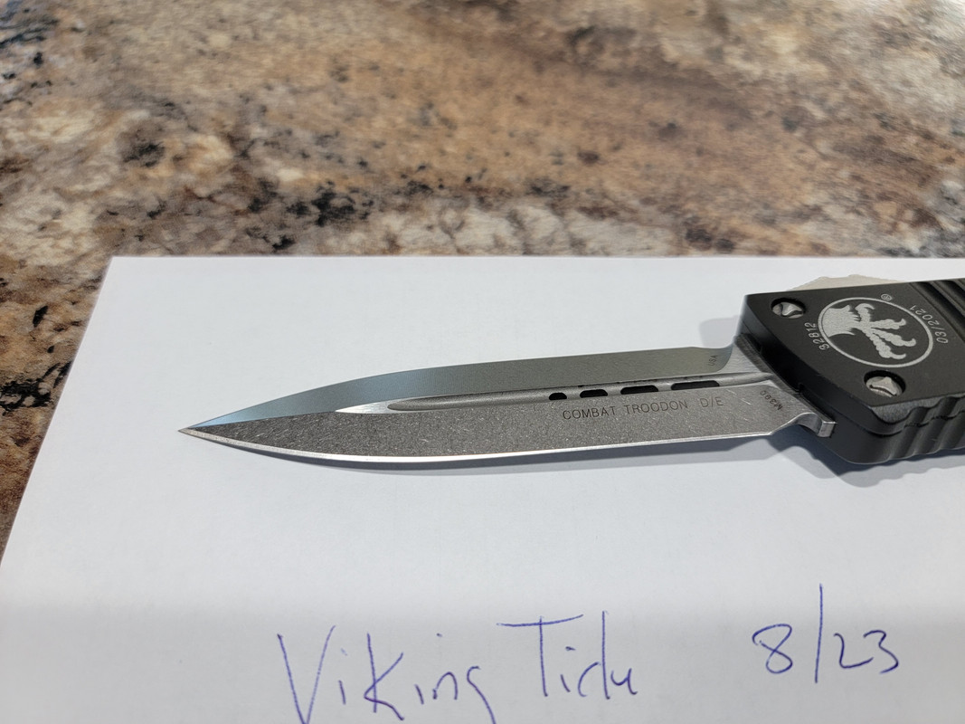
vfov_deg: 56.8
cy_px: 362
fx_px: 669
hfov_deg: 71.6
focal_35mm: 24
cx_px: 482
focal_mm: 6.7
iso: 200
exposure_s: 1/120
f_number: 1.8
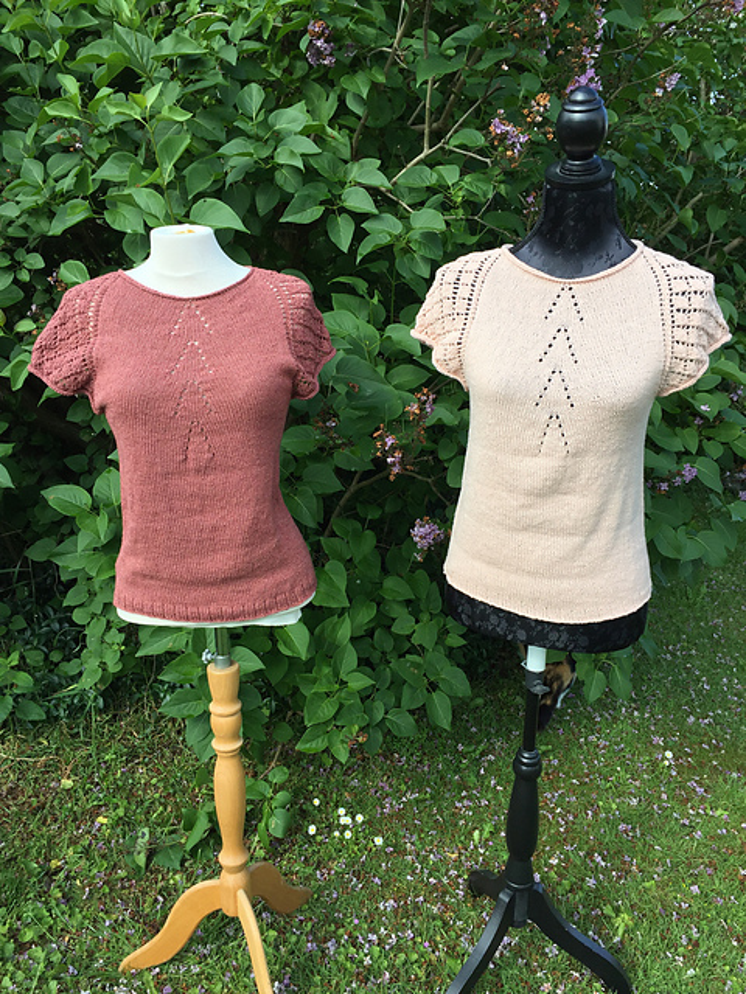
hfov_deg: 48.2
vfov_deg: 61.7
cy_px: 497
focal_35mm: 29
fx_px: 833
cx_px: 373
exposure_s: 1/824
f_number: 2.2
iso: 32
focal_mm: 4.15
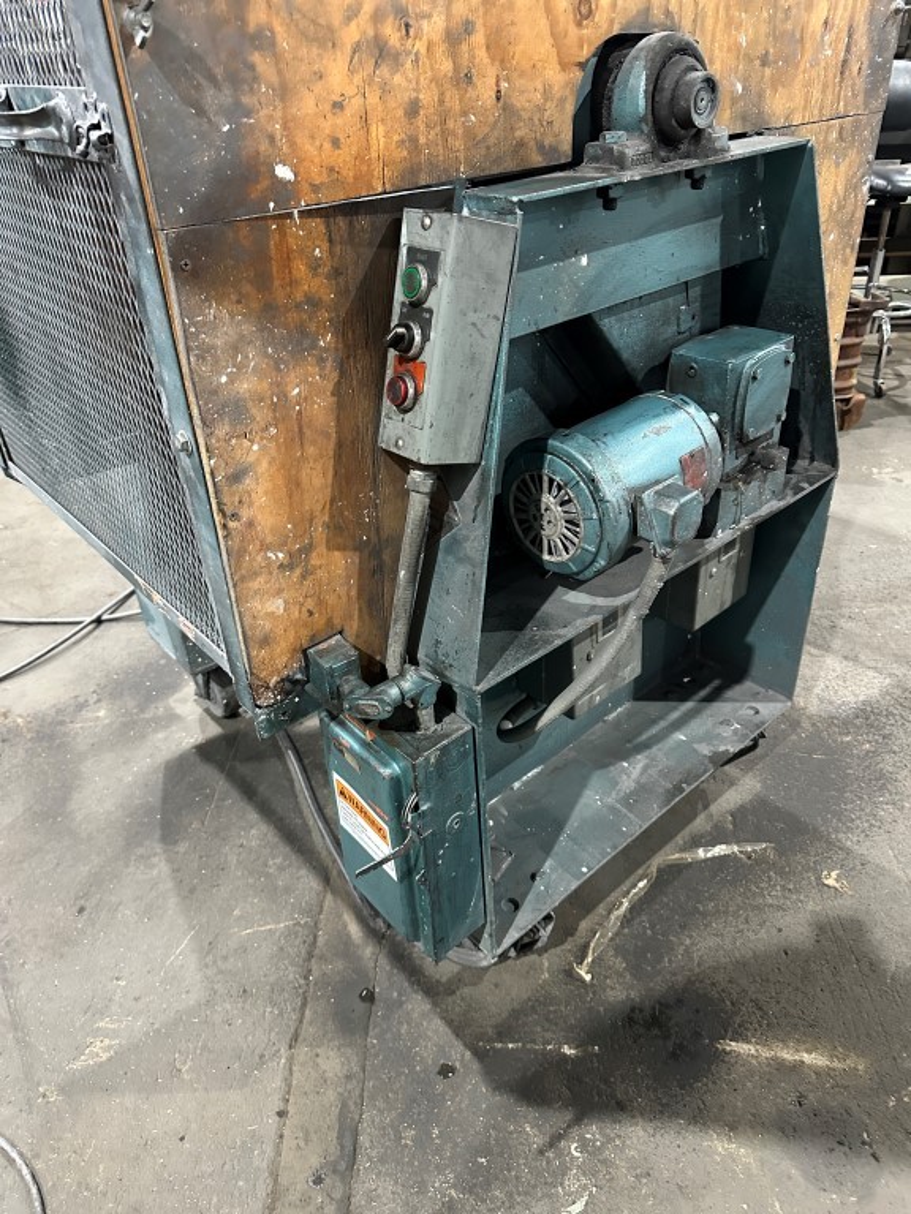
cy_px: 607
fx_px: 842
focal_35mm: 24
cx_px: 456
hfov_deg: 56.8
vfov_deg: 71.6
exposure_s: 1/40
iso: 640
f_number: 1.78
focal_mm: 6.86
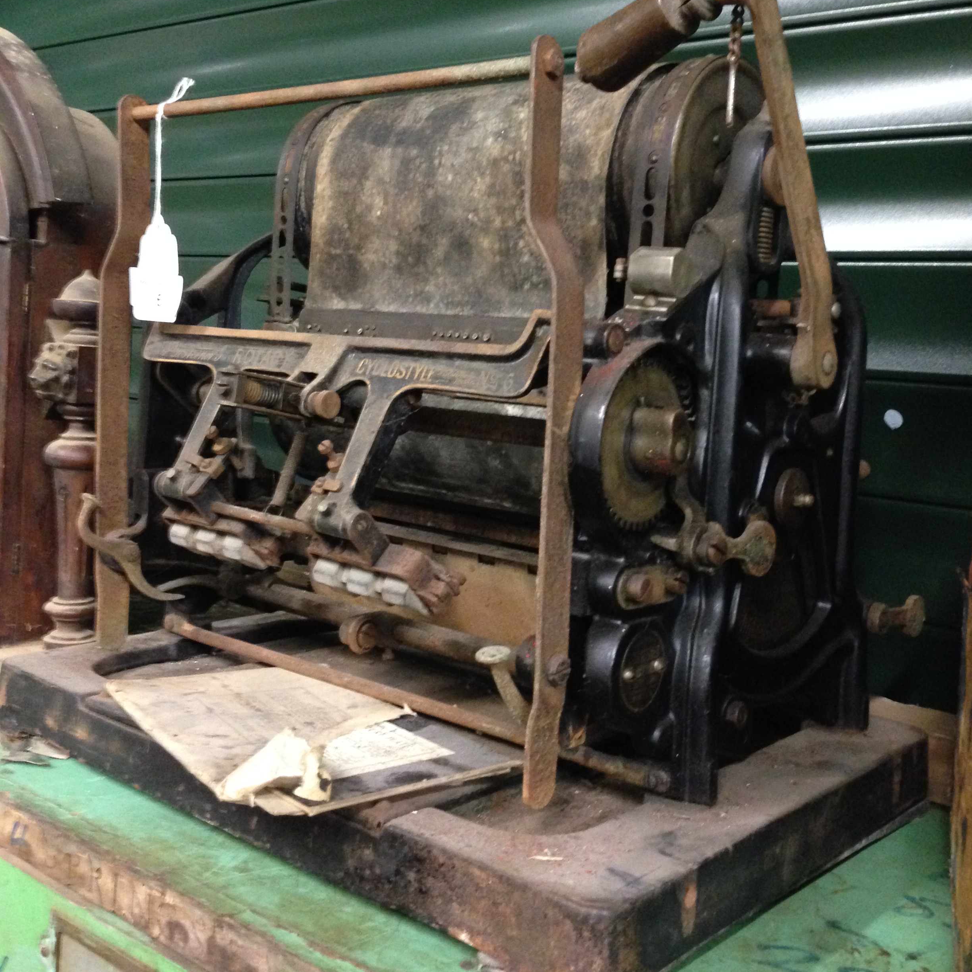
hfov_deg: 42.8
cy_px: 434
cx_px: 487
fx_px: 1239
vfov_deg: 42.8
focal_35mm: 39
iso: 400
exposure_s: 1/15
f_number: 2.4
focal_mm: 4.12
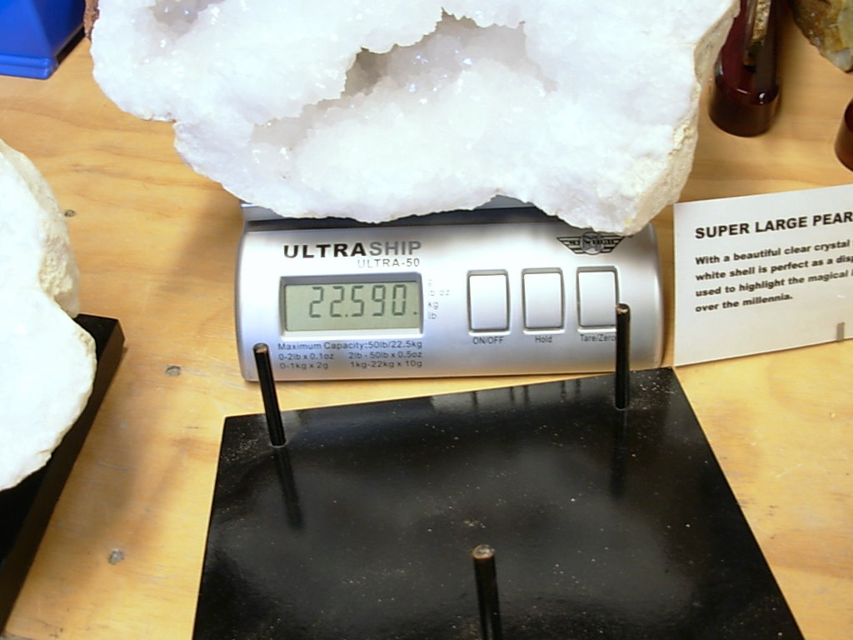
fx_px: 936
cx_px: 426
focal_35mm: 38
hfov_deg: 49.0
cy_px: 320
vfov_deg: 37.7
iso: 50
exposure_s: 1/13.8
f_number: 2.9
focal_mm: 6.3
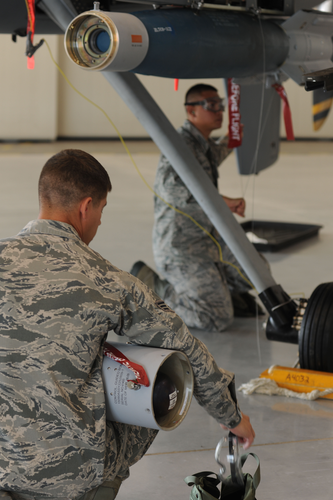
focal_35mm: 87
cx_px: 165
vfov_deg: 23.4
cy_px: 266
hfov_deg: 15.7
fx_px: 1207
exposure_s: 1/60
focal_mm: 80
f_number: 4
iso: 200
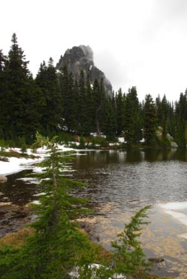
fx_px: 256
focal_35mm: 33
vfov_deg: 57.2
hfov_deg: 40.1
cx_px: 94
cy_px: 140
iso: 400
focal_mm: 22
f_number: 10
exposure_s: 1/200
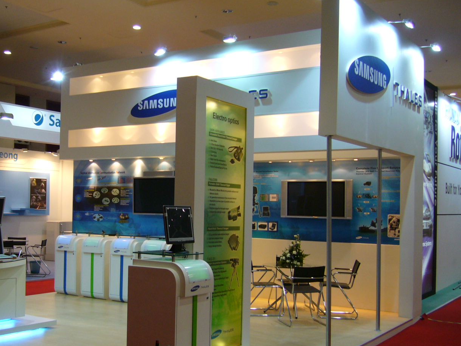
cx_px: 163
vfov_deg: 31.5
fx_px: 613
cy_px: 200
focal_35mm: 46
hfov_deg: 40.8
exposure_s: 1/40
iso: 100
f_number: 2.8
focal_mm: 5.8
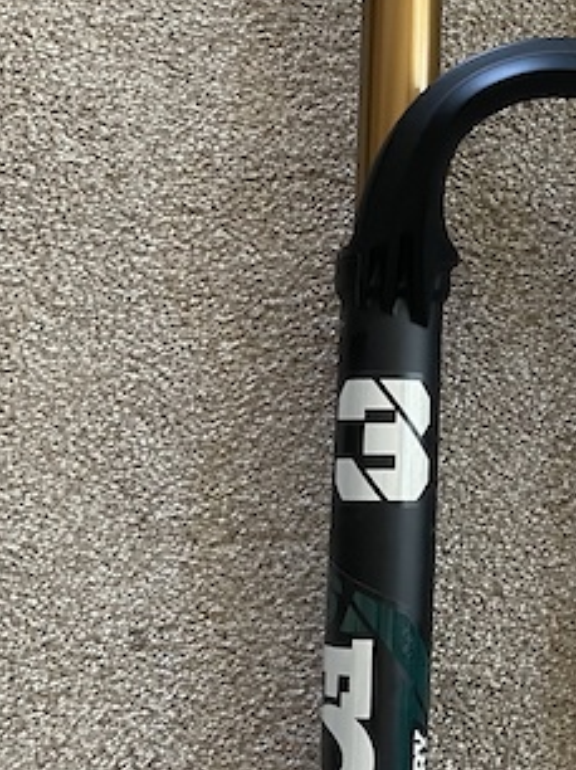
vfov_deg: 28.4
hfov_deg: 20.9
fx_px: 1511
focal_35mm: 68
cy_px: 249
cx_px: 571
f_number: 1.6
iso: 320
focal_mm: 4.2
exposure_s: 1/60
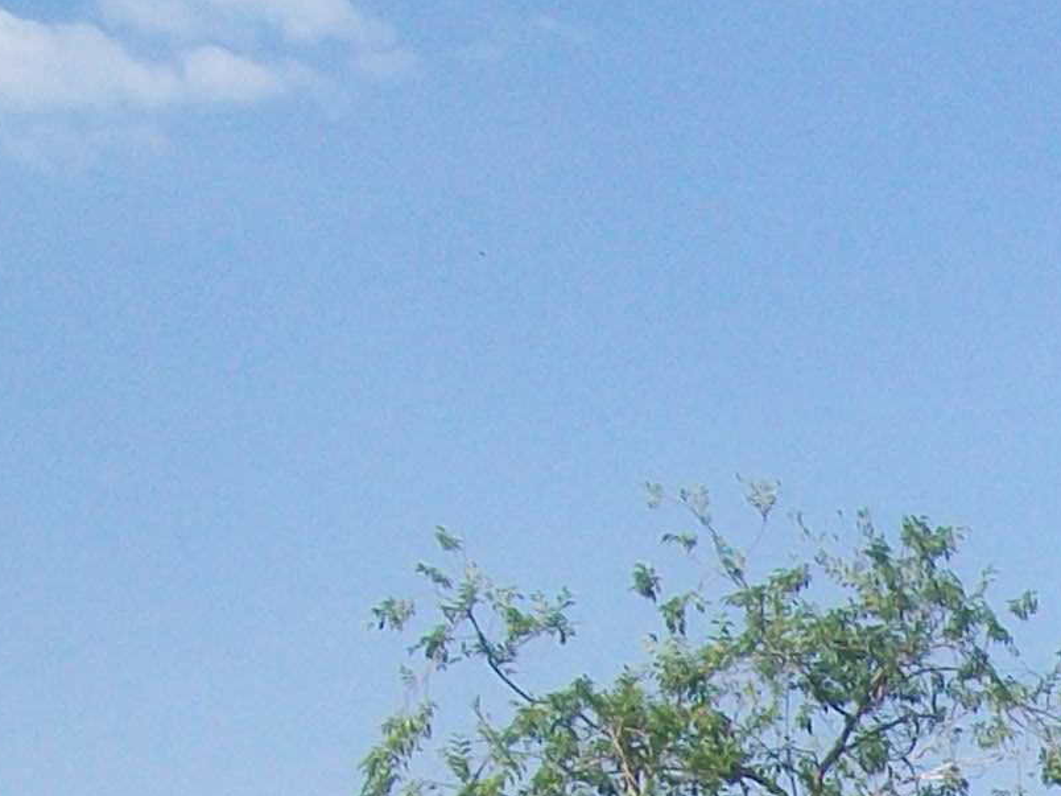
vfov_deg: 8.8
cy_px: 1790
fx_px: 4751
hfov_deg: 12.1
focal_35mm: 155
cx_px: 1638
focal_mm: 6.1
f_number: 4.9
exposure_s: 1/320
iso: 64
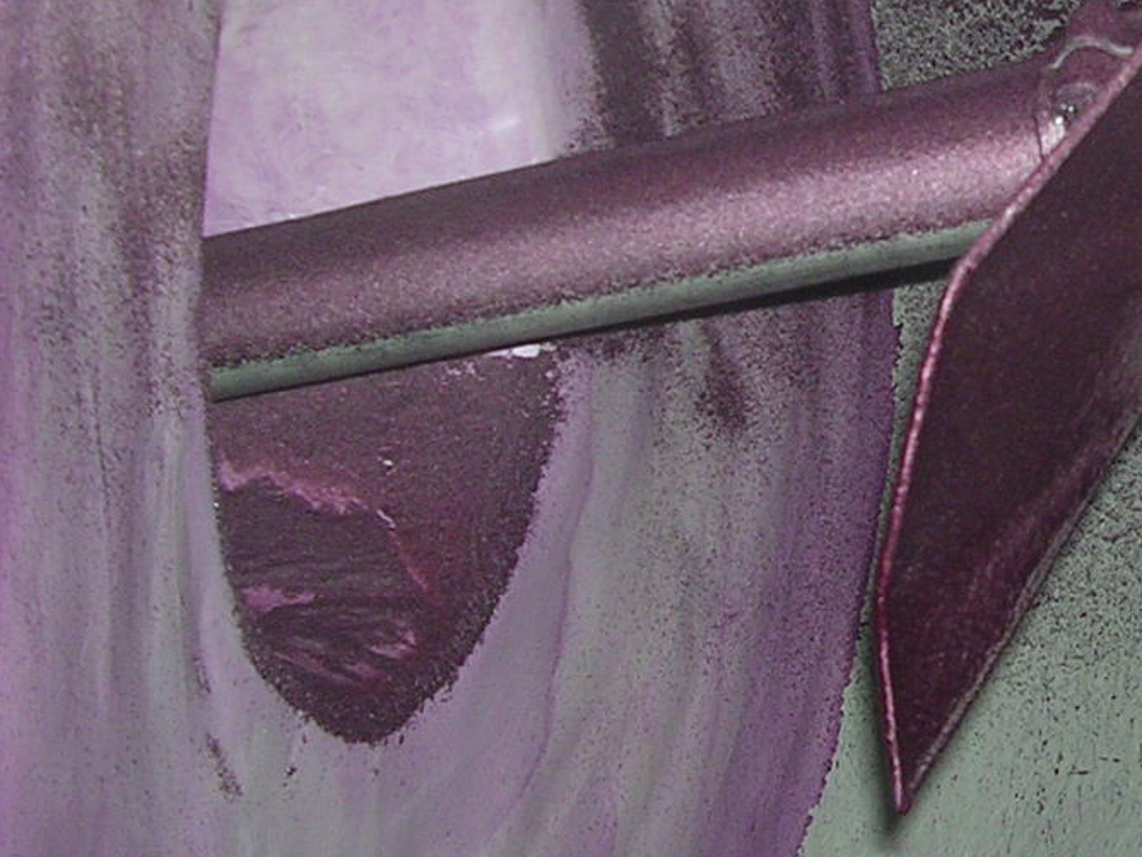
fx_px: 3002
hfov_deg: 20.6
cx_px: 1234
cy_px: 104
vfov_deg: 16.1
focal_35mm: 91
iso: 181
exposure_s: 1/60.1
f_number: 2.8
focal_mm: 5.8
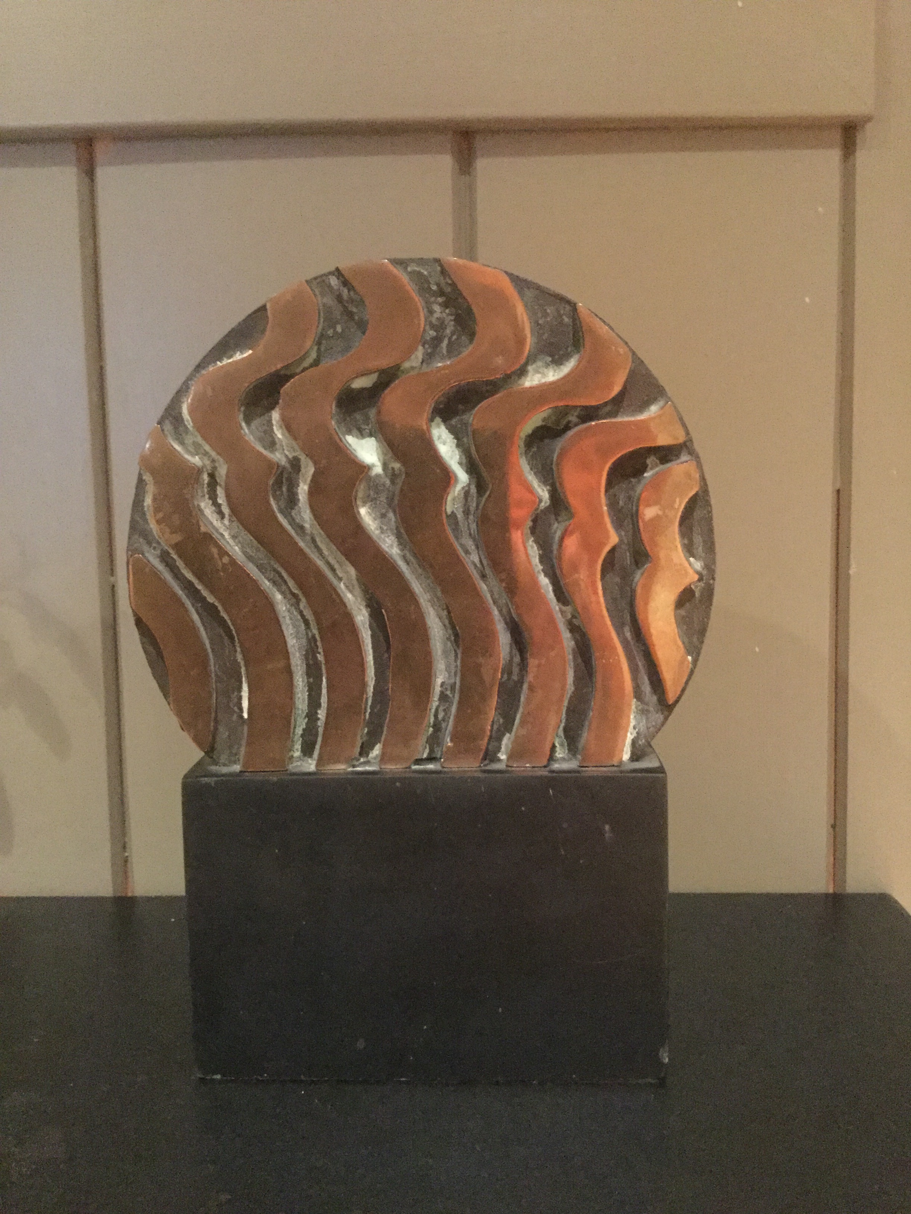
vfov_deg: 58.4
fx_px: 1088
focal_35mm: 31
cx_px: 456
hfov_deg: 45.4
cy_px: 607
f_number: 2.4
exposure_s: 1/17
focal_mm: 3.3
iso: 800
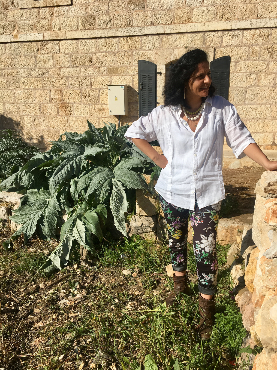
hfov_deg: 48.2
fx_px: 309
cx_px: 138
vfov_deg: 61.7
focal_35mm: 29
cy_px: 185
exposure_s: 1/2331
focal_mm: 4.15
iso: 25
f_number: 2.2
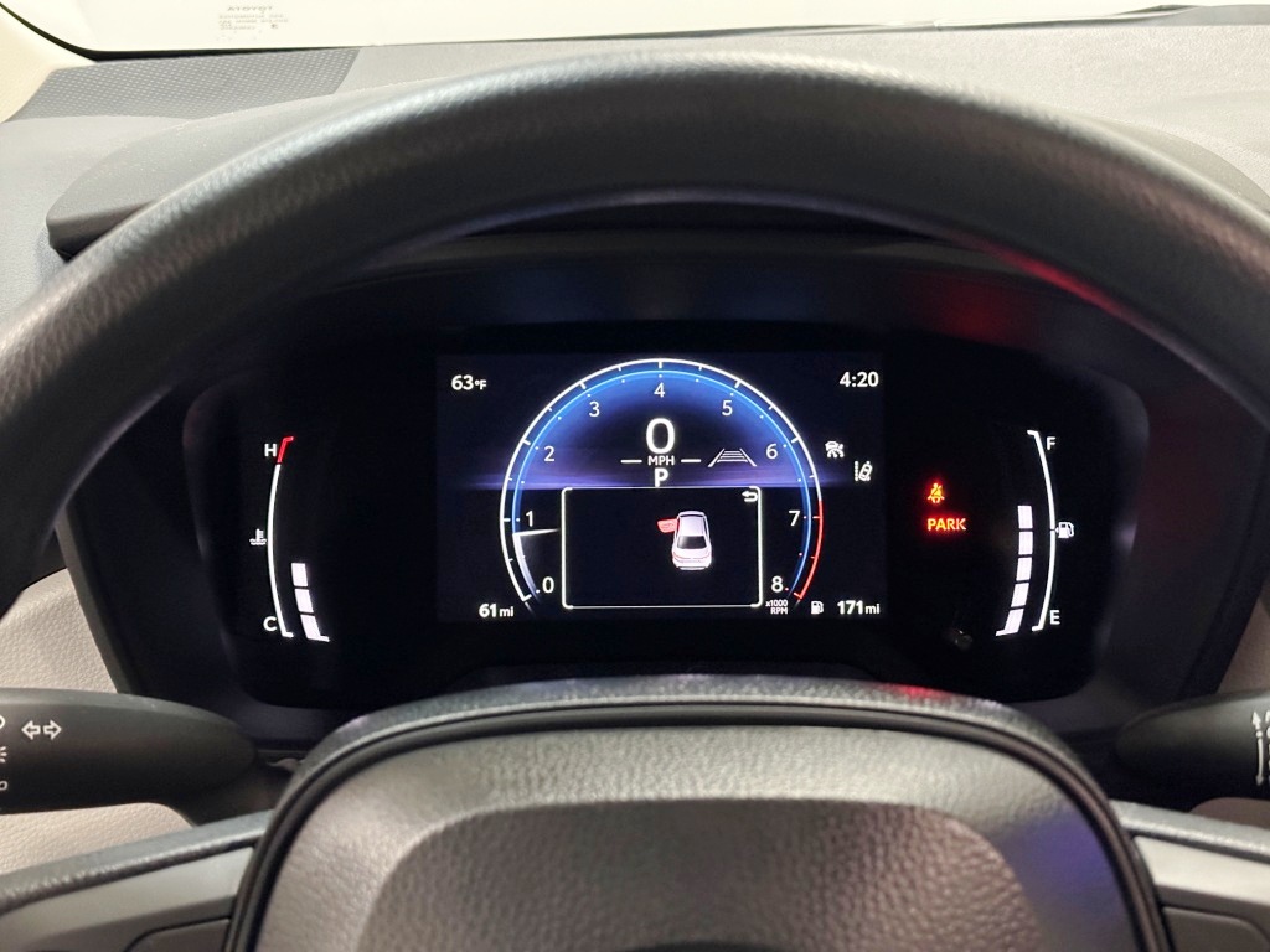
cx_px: 635
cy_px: 476
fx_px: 1761
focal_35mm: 48
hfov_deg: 39.7
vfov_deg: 30.3
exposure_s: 1/24
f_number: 1.78
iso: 640
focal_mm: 6.86
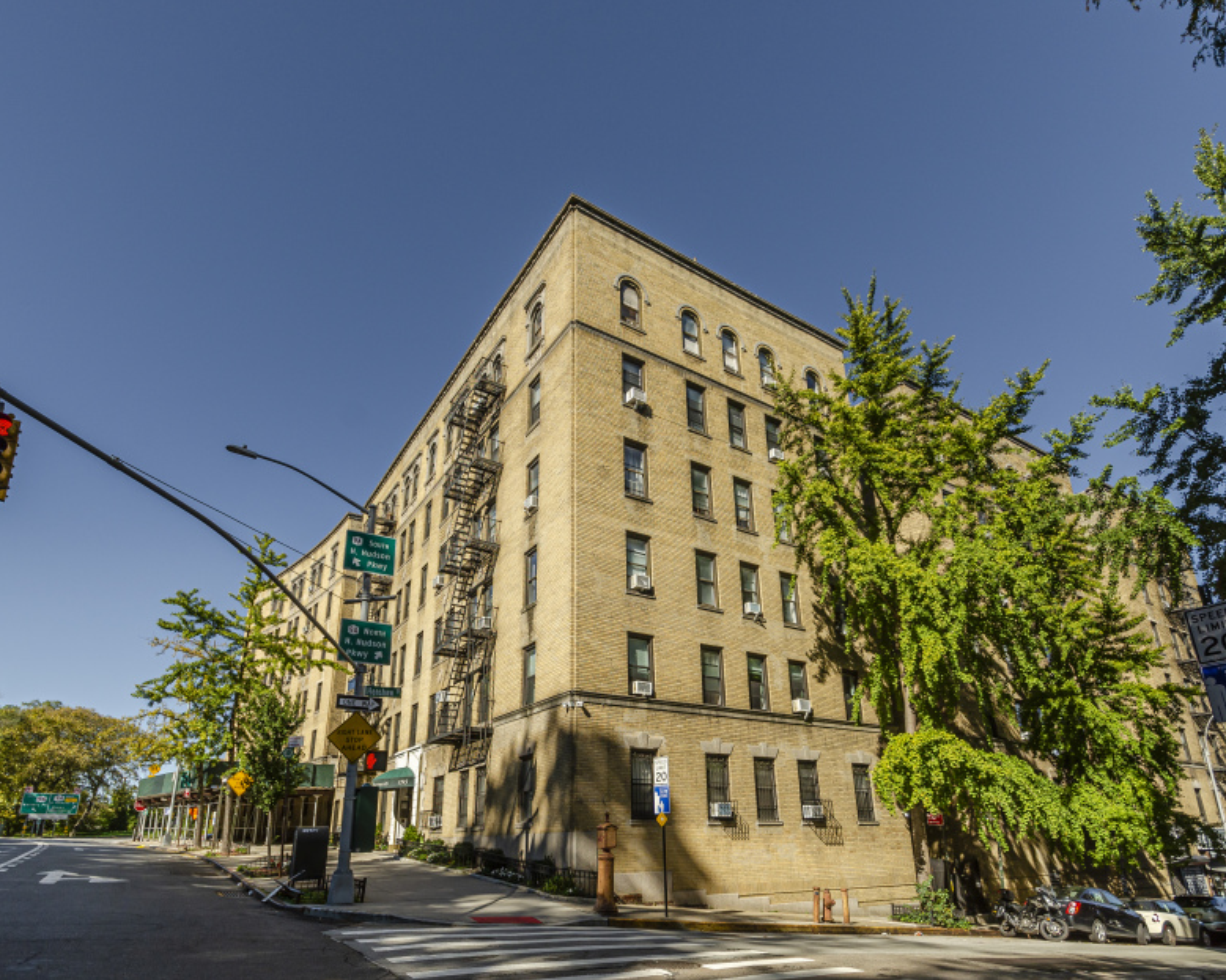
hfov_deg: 89.6
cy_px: 488
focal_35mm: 17
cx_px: 622
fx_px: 617
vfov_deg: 77.0
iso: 100
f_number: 8
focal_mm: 10
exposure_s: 1/800
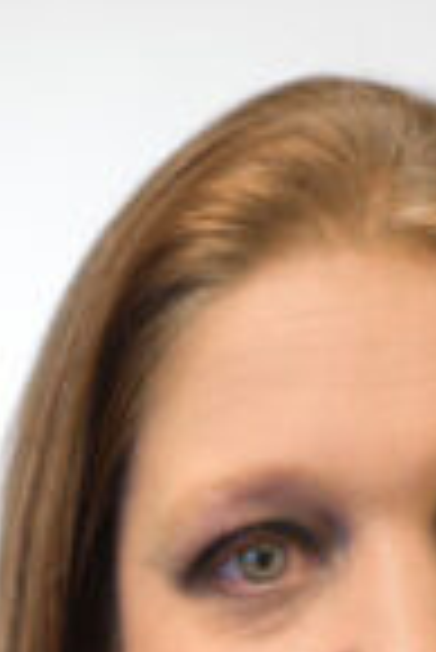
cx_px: 427
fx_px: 6379
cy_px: 1192
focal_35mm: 352
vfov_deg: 5.7
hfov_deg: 3.9
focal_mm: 85
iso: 1000
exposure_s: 1/200
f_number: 2
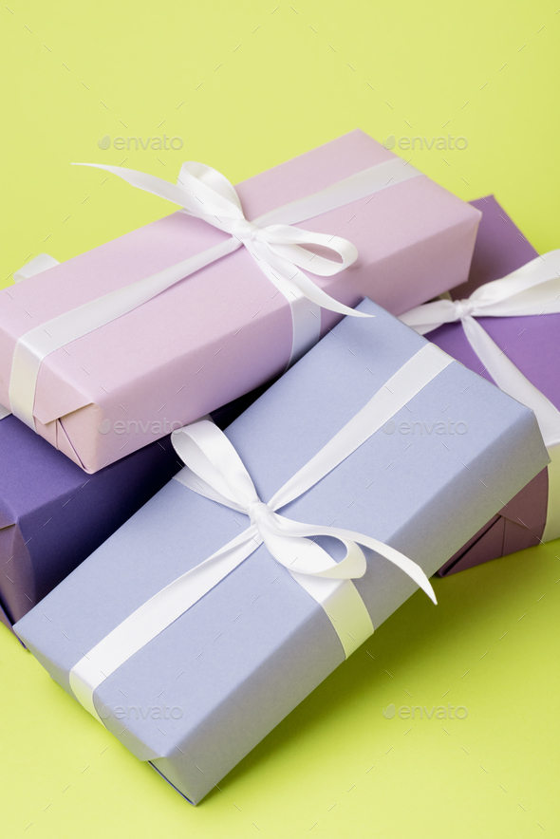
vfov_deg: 19.5
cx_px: 280
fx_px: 2448
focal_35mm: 105
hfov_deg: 13.1
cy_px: 420
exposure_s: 1/200
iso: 125
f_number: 13
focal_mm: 105
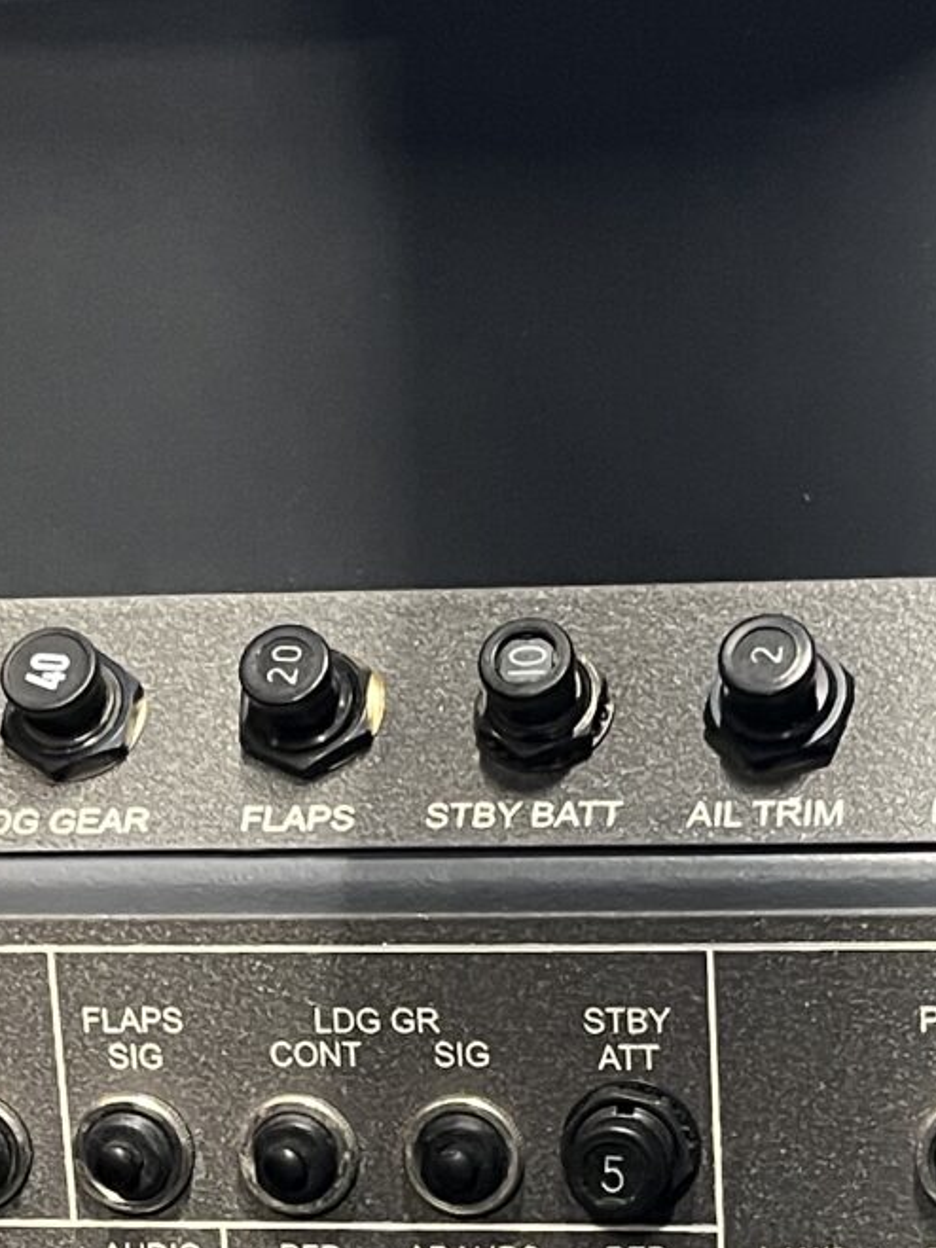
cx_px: 675
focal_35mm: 101
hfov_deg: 14.6
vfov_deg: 18.9
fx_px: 3643
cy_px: 1288
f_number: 1.6
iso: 500
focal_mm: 5.1
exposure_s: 1/40
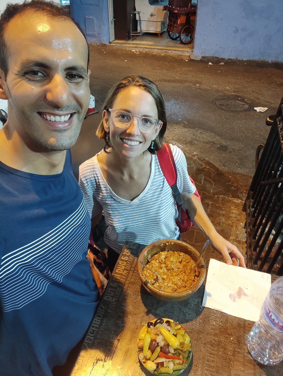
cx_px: 142
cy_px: 188
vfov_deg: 81.7
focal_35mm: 20
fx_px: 218
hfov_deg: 66.0
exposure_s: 1/33
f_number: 2.45
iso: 153
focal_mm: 3.5
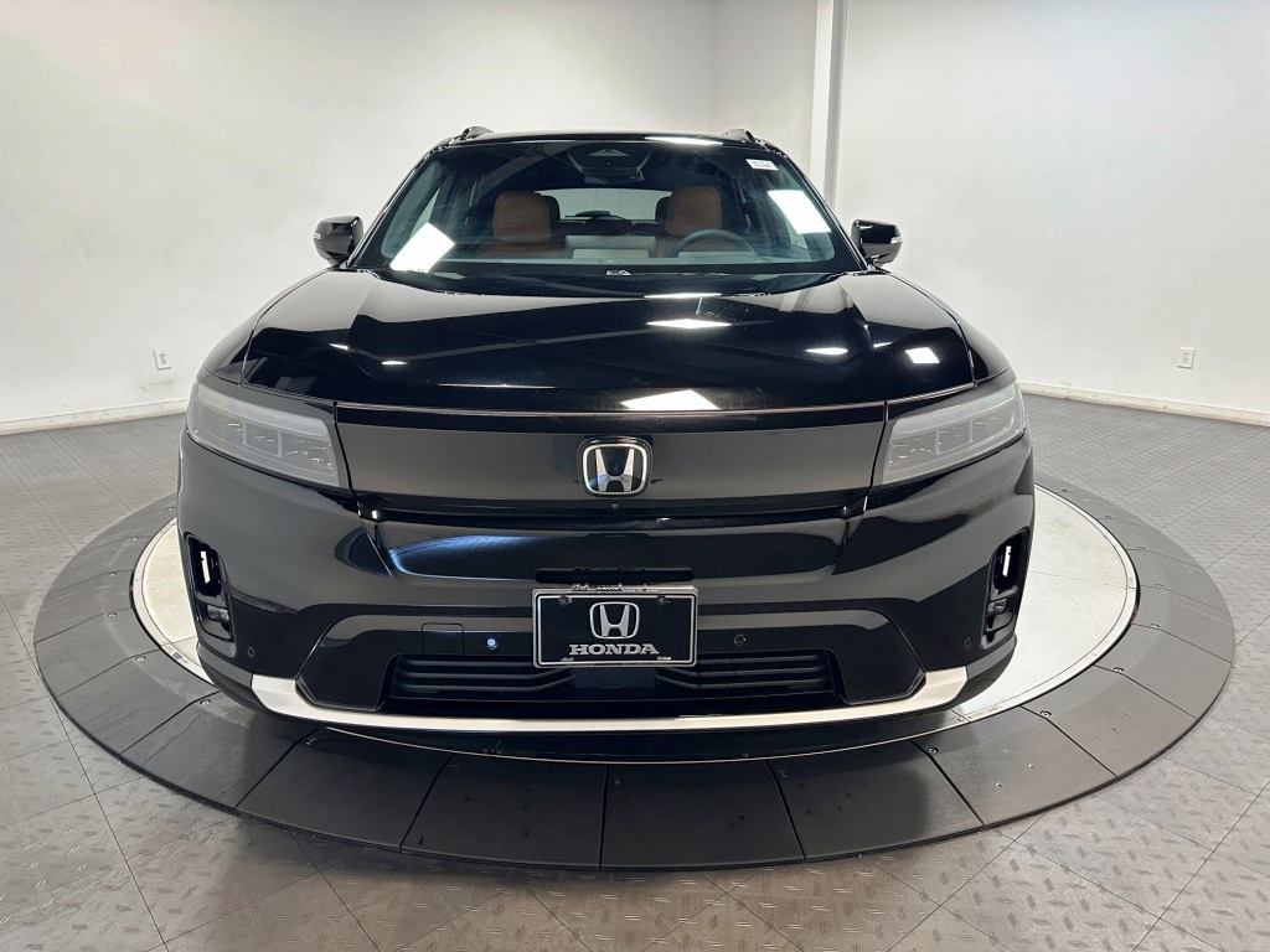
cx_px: 635
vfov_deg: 56.8
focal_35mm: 24
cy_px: 476
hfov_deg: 71.6
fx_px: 881
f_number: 1.78
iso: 400
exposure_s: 1/60
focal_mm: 6.86
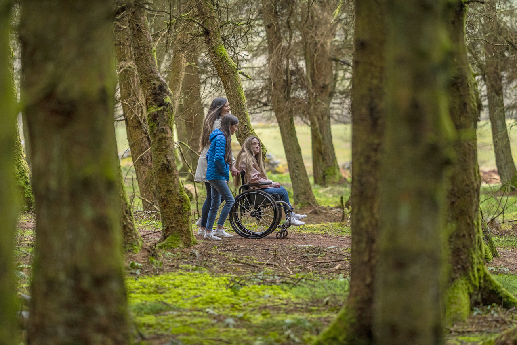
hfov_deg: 15.2
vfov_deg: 10.2
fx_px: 1938
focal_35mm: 135
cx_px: 258
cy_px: 172
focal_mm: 135
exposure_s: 1/800
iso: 800
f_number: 2
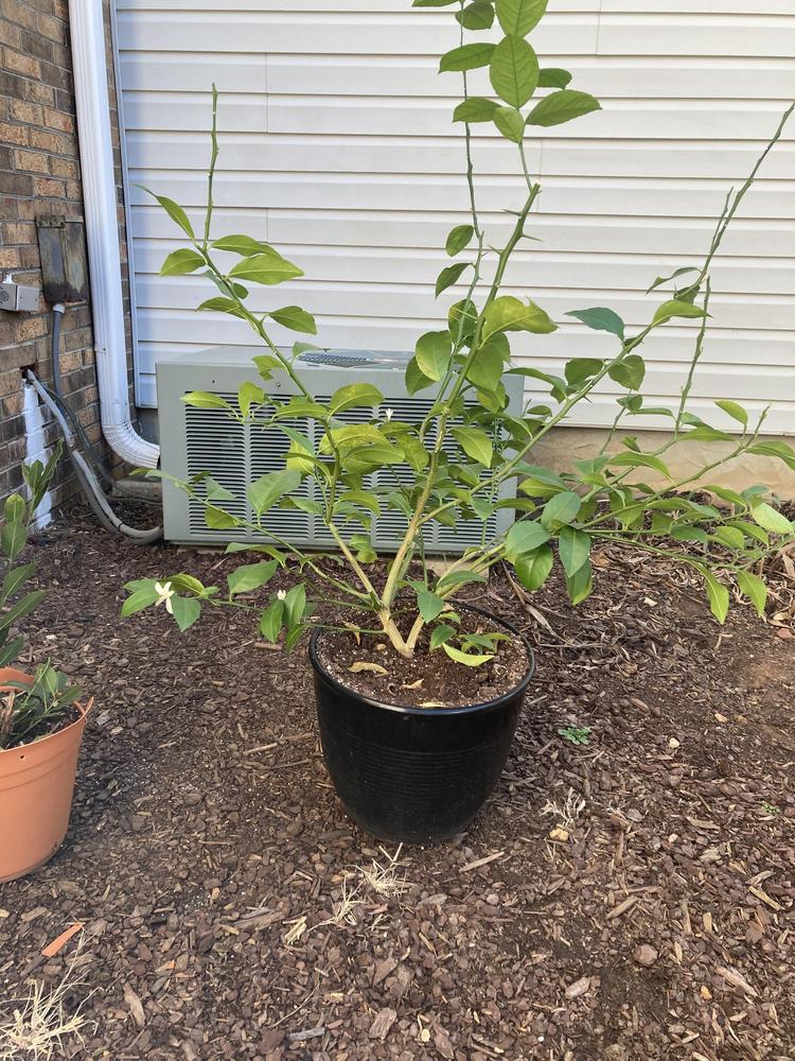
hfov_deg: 49.7
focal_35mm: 28
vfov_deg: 63.4
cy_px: 530
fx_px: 857
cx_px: 398
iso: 20
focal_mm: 3.99
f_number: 1.8
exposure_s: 1/225
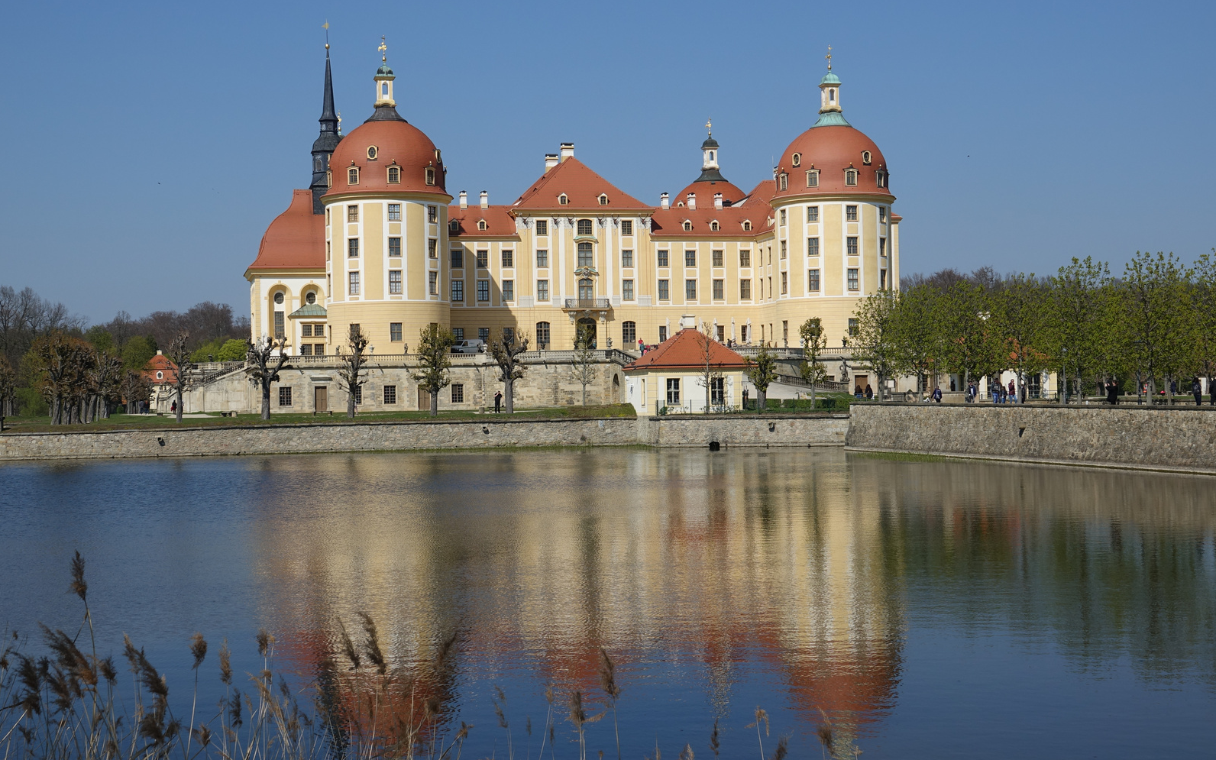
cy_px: 391
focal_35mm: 56
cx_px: 605
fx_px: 1856
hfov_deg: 36.3
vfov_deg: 23.1
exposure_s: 1/1000
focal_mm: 19.68
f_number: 5
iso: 100
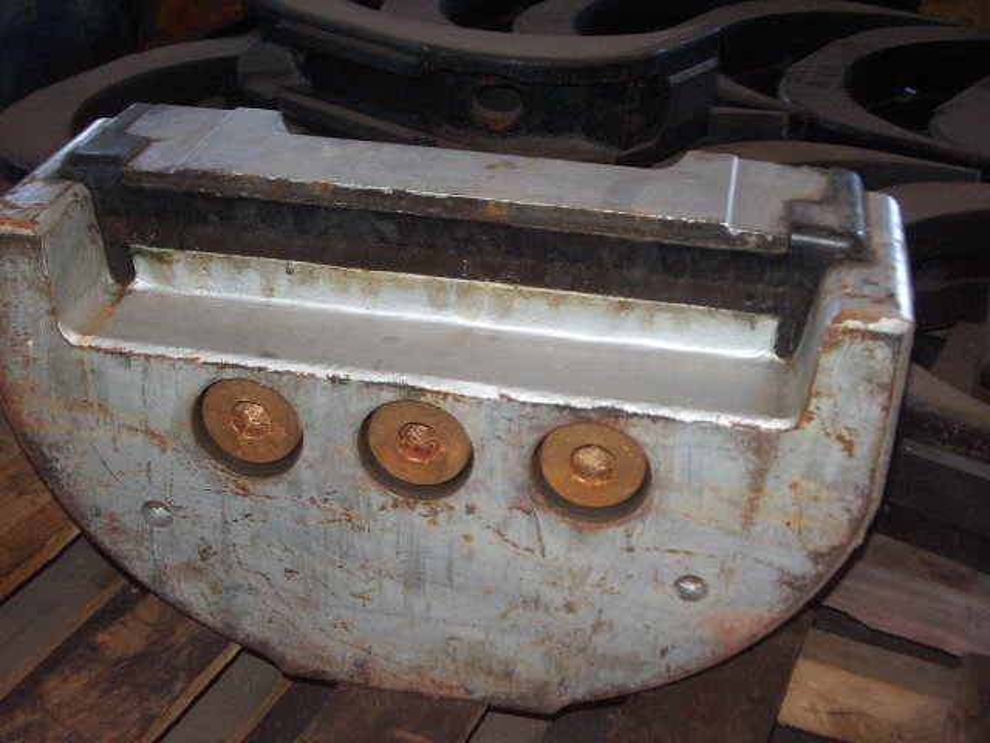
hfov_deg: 38.9
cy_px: 372
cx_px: 495
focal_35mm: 49
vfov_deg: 29.7
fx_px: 1401
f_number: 3.1
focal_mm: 8.2
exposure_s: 1/50
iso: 200
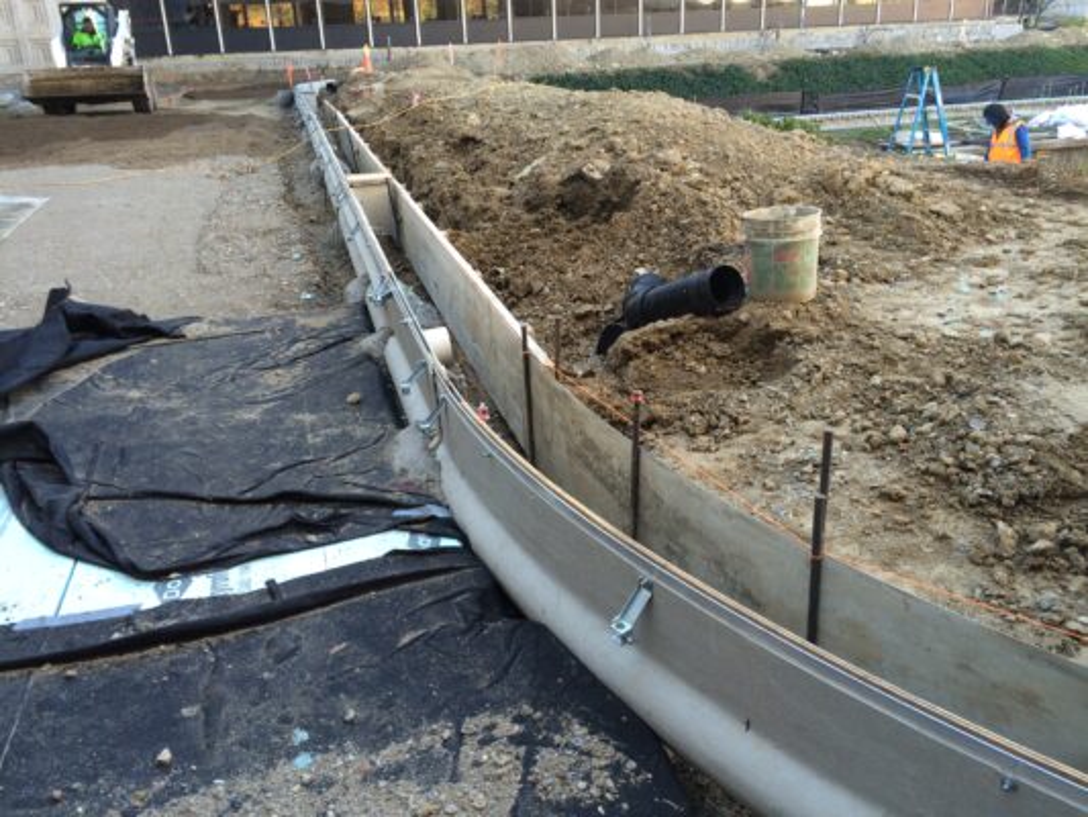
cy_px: 408
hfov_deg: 61.6
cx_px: 544
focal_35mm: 29
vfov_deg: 48.2
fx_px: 912
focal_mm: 4.15
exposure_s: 1/120
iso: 64
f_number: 2.2
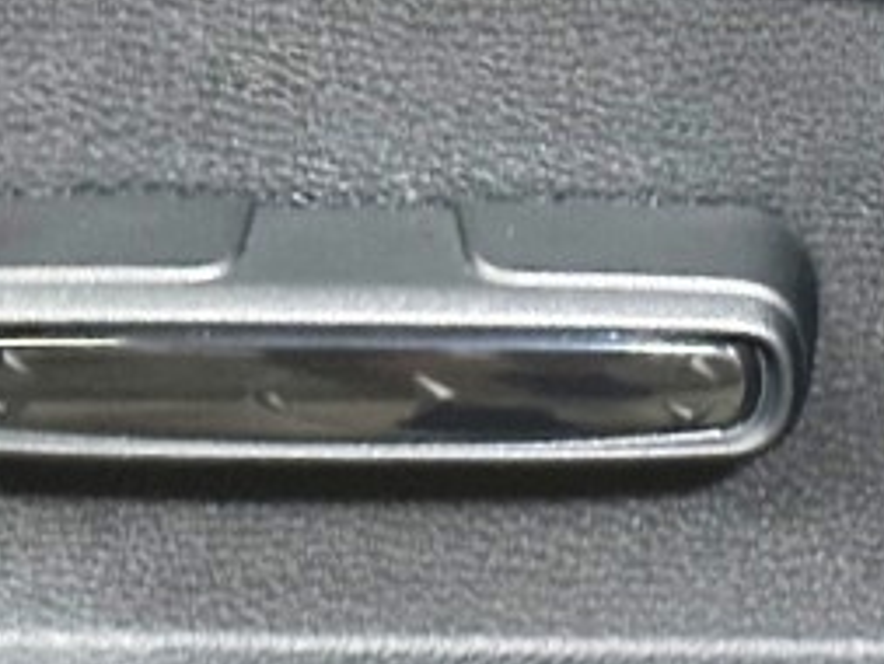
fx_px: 4957
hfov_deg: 10.1
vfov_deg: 7.7
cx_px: 992
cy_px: 252
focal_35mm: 194
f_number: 1.78
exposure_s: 1/24
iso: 640
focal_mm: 6.86
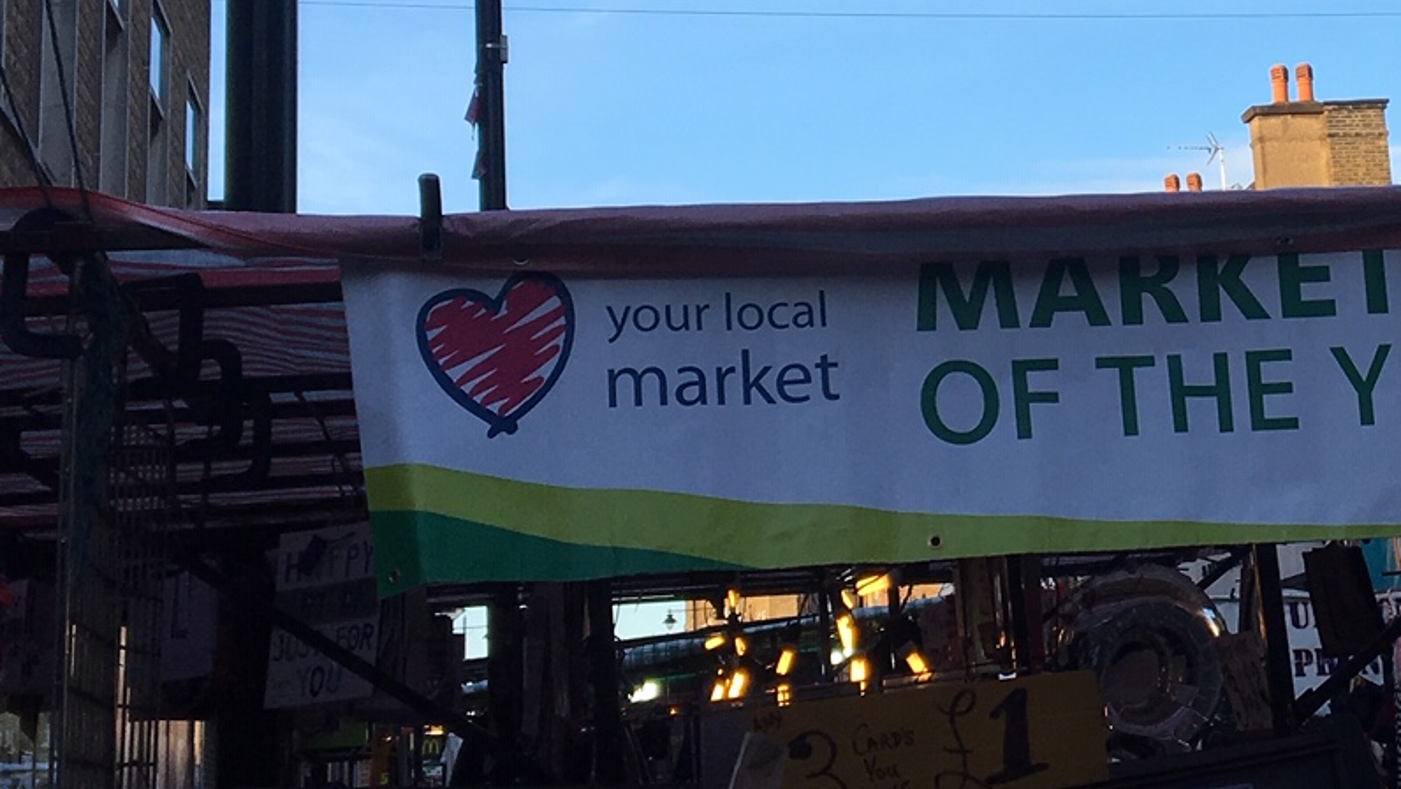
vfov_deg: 14.8
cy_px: -62
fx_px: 2972
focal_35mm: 80
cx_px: 1322
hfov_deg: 25.5
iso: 25
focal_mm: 4.15
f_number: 2.2
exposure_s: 1/503
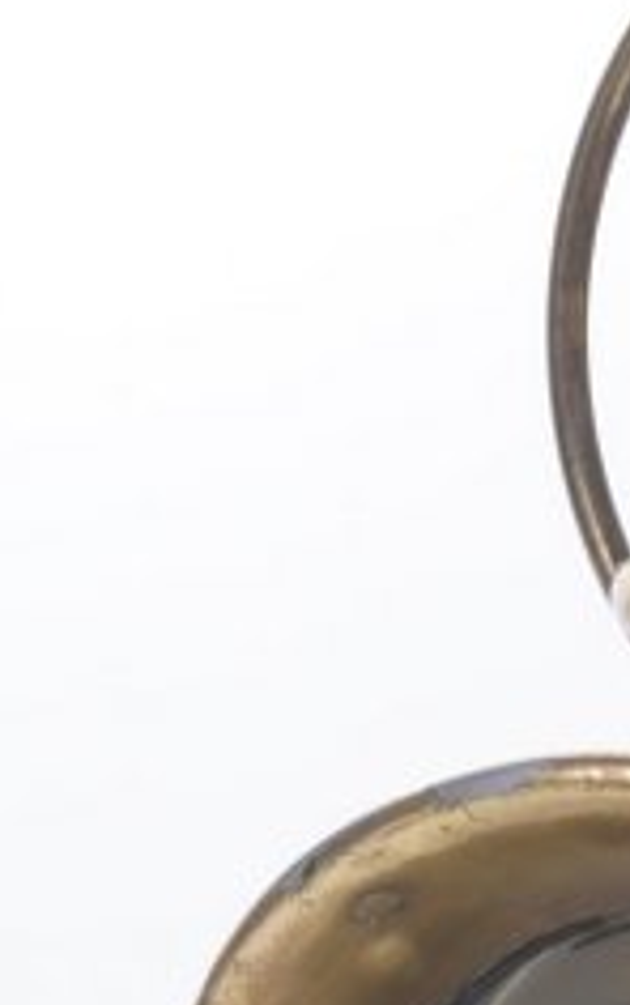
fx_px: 5810
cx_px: 302
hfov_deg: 6.2
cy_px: 1116
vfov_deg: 9.8
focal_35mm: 212
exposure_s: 1/160
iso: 200
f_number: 14
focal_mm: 32
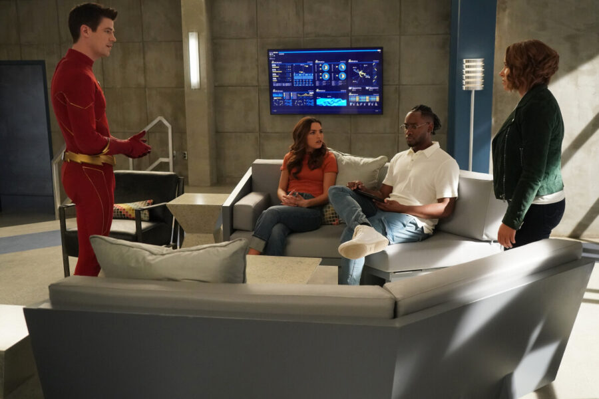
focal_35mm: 37
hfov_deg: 51.9
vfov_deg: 35.9
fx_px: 616
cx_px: 300
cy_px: 200
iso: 6400
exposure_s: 1/80
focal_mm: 37
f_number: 4.5
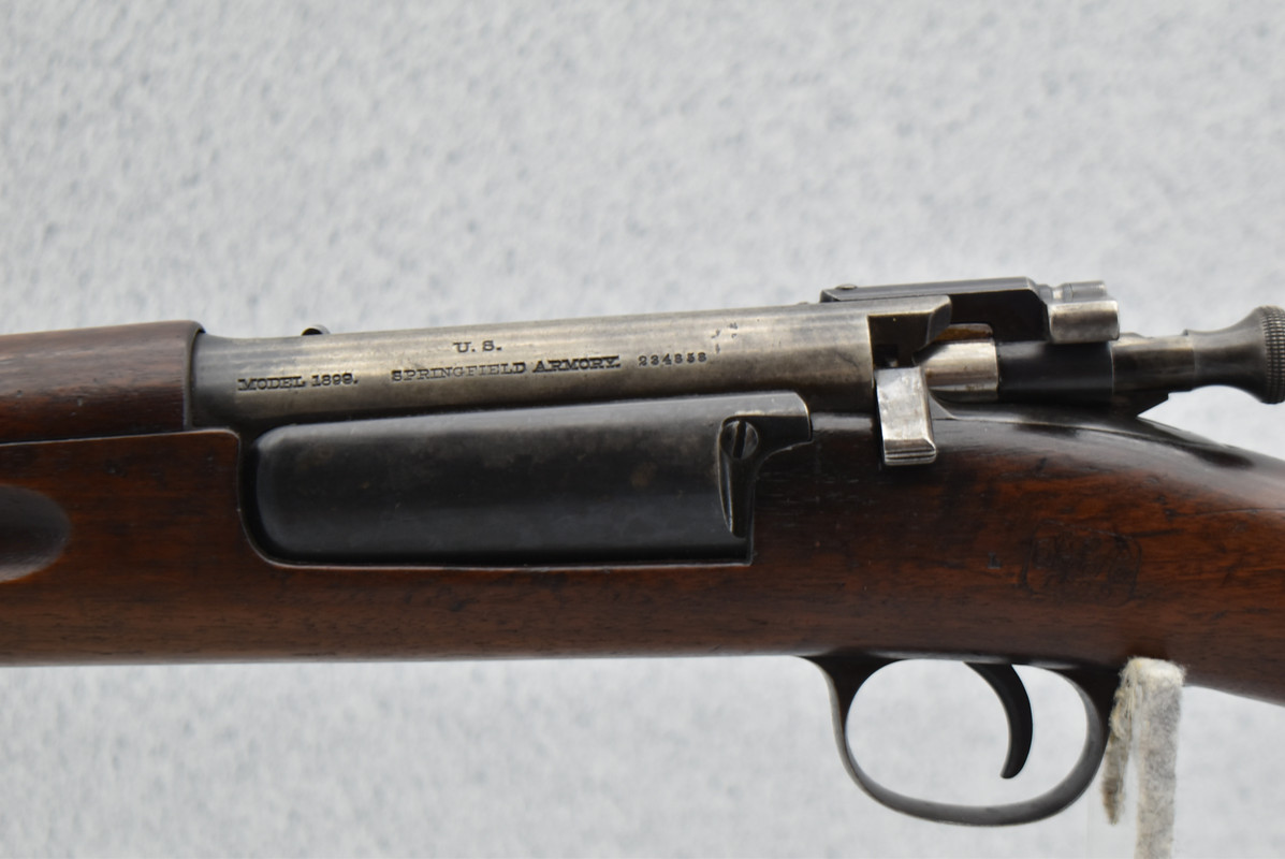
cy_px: 430
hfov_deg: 24.6
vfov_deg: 16.6
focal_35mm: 82
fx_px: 2947
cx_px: 642
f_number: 5.6
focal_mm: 55
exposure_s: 1/60
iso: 250
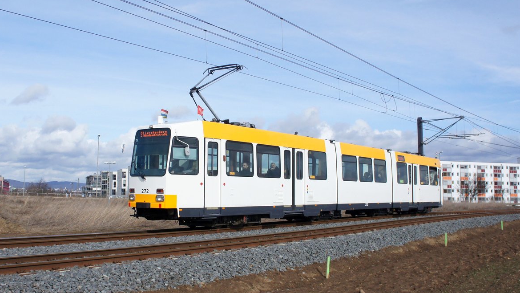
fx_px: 400
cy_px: 132
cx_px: 254
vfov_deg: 40.2
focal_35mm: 29
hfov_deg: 66.1
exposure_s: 1/2000
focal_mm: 18
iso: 400
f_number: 5
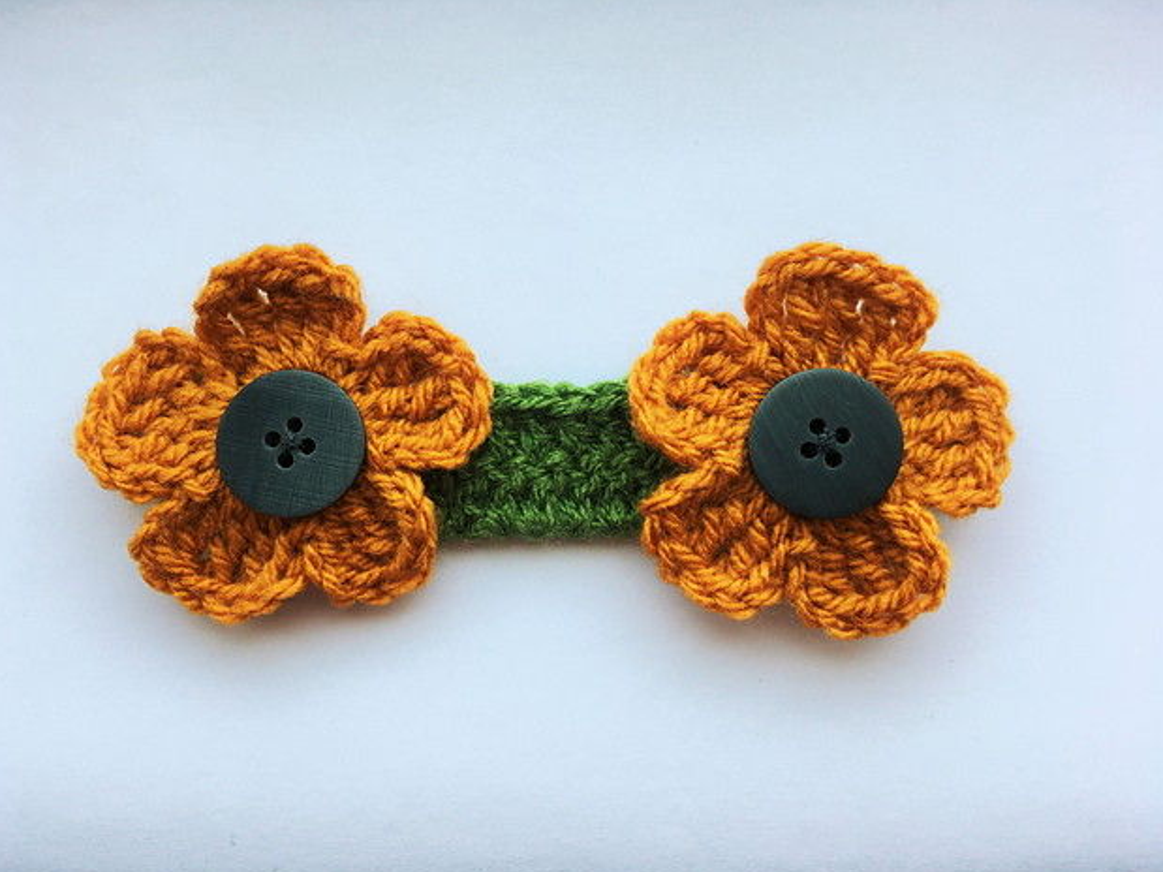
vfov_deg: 46.8
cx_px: 564
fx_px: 1008
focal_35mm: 30
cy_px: 447
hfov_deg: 60.0
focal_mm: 4.15
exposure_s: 1/120
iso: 40
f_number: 2.2
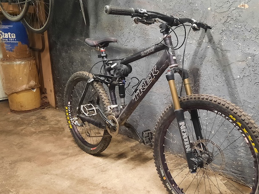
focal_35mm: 33
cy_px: 105
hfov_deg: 54.8
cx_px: 160
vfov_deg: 42.9
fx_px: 247
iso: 320
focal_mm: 4.6
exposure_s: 1/24
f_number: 2
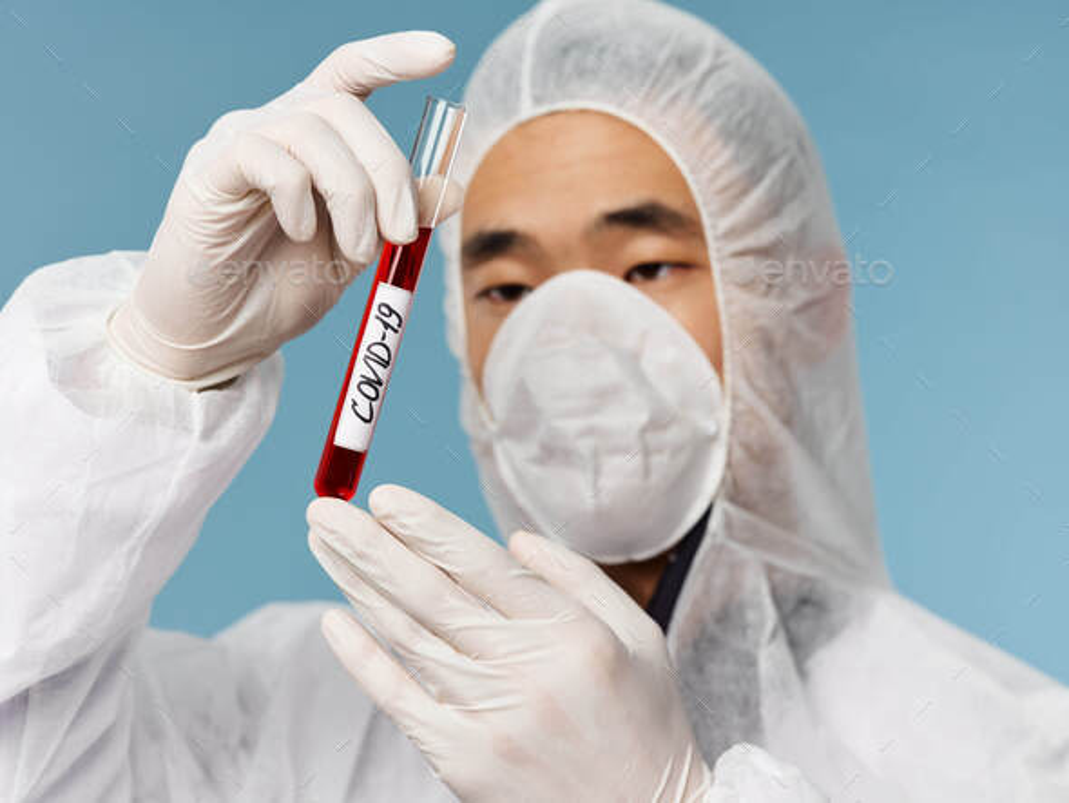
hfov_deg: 22.5
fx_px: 2688
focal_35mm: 87
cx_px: 534
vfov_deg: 17.0
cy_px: 402
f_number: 6.4
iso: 100
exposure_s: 1/100
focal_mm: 110
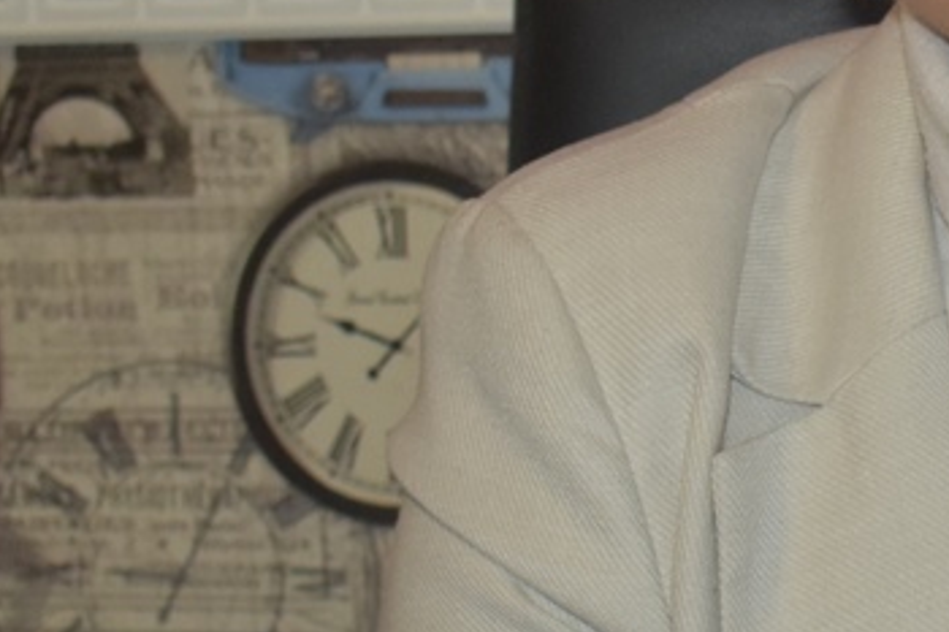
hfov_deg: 12.6
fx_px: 4163
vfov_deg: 8.7
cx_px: 1245
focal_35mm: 158
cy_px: 263
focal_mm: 24
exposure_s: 1/100
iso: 800
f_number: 3.8
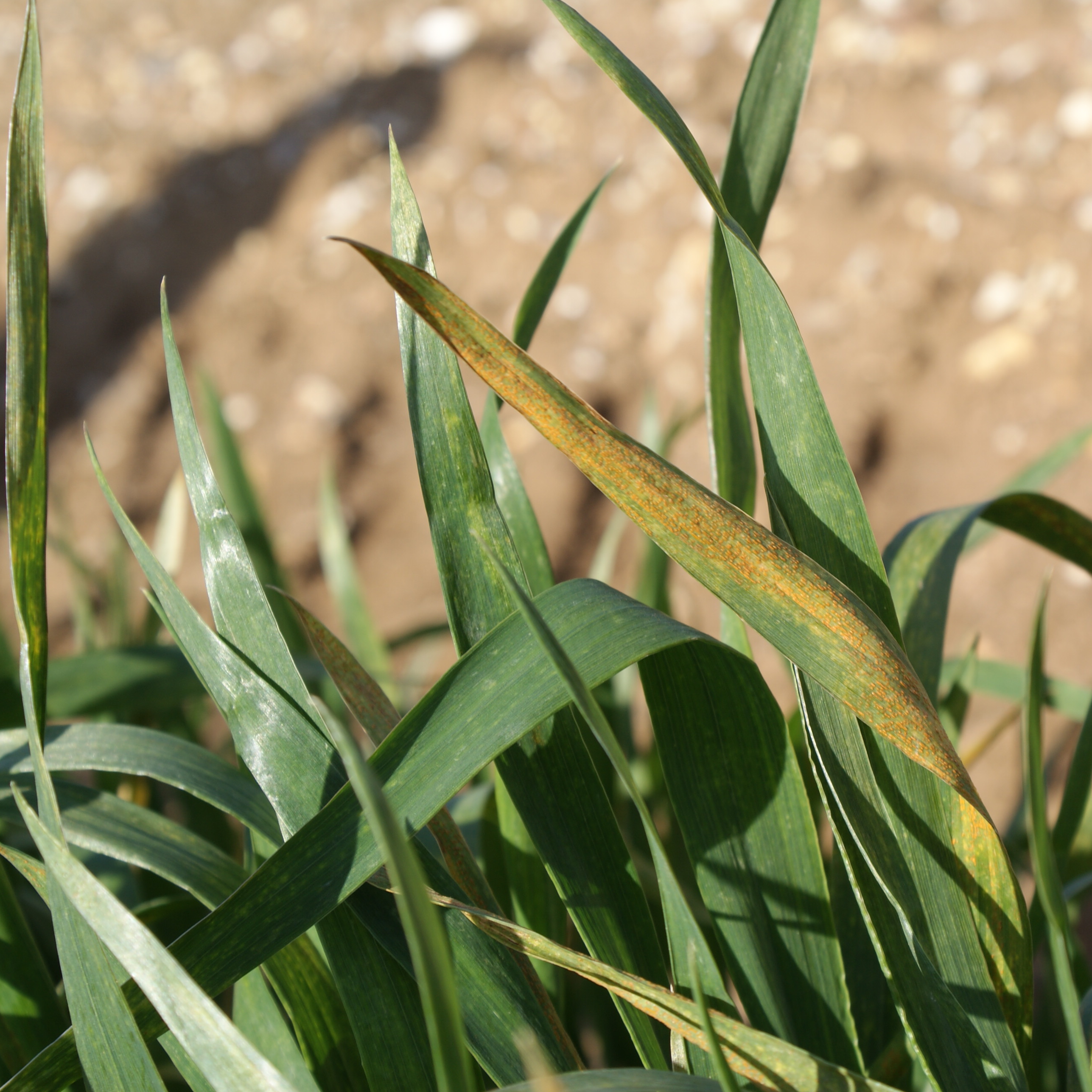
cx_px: 715
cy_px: 547
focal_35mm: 96
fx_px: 3426
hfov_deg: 18.1
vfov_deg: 18.1
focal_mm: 50
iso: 100
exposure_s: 1/125
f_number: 10
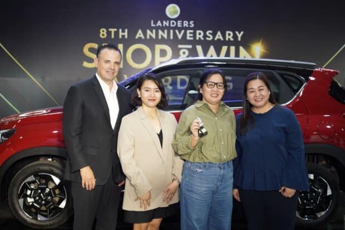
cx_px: 172
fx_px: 479
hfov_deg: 39.6
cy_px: 115
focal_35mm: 50
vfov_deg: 27.0
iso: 800
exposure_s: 1/200
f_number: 2.8
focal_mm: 50
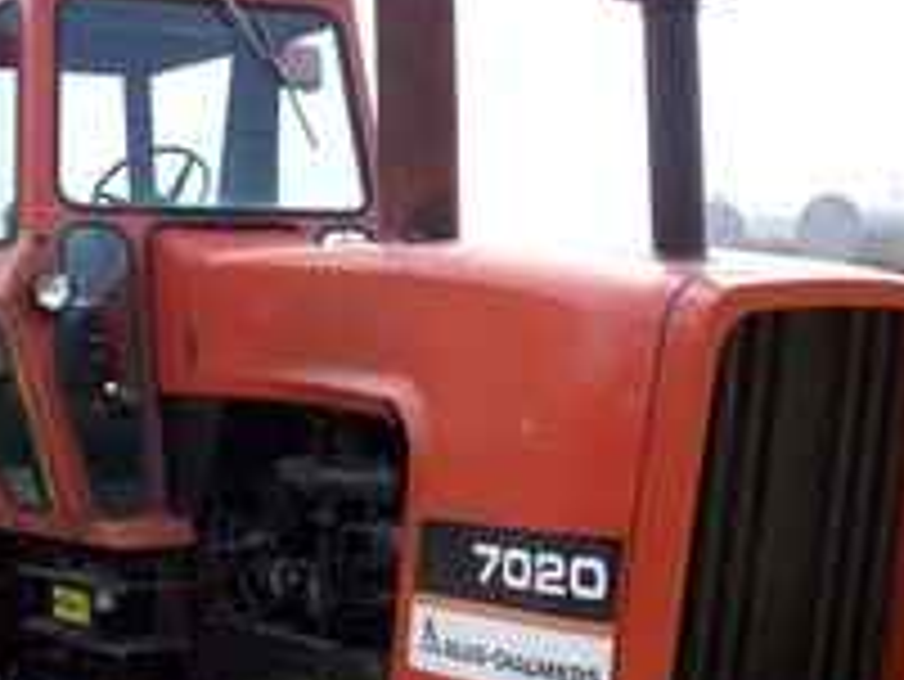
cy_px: 387
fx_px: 1698
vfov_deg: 22.6
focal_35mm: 65
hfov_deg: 29.6
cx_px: 288
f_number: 4.8
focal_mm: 8
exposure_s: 1/350
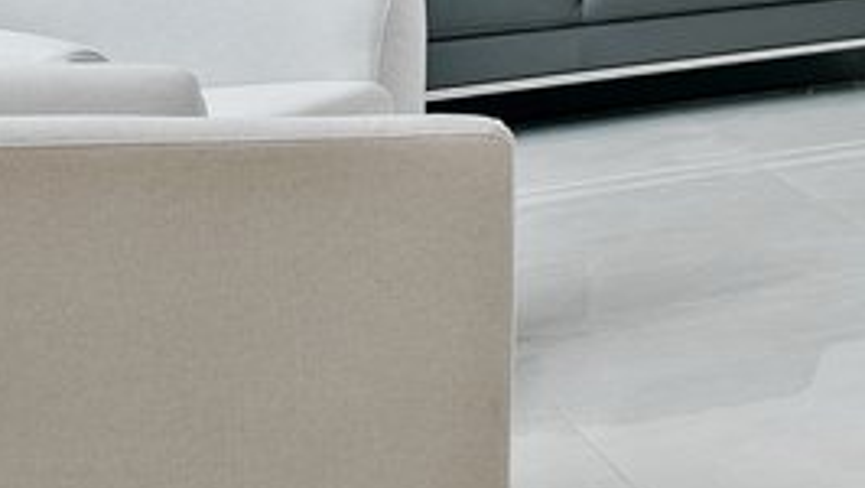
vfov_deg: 10.1
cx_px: 2689
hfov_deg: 10.9
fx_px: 2593
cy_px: -441
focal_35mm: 113
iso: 180
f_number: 2.8
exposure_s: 1/13
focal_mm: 14
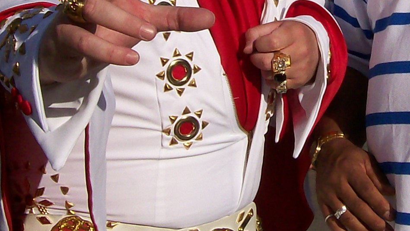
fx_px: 1381
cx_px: 290
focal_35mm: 127
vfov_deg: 9.5
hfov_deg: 16.8
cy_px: 21
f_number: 4.8
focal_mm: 6
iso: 80
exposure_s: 1/1401
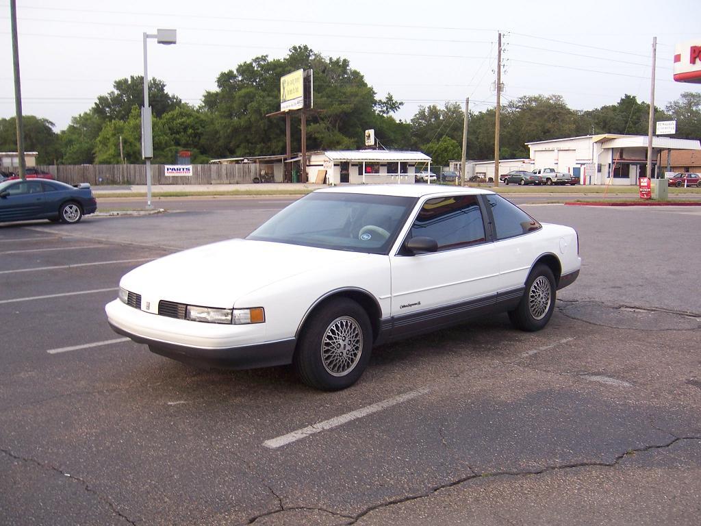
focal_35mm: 36
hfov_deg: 51.4
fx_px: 729
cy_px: 263
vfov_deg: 39.7
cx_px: 350
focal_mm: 6.2
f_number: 2.8
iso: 80
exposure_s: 1/30
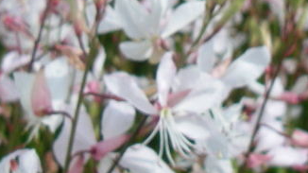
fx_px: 1061
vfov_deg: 9.2
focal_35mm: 130
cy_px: -29
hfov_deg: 16.5
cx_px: 191
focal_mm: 6.3
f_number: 3.3
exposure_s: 1/500
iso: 64
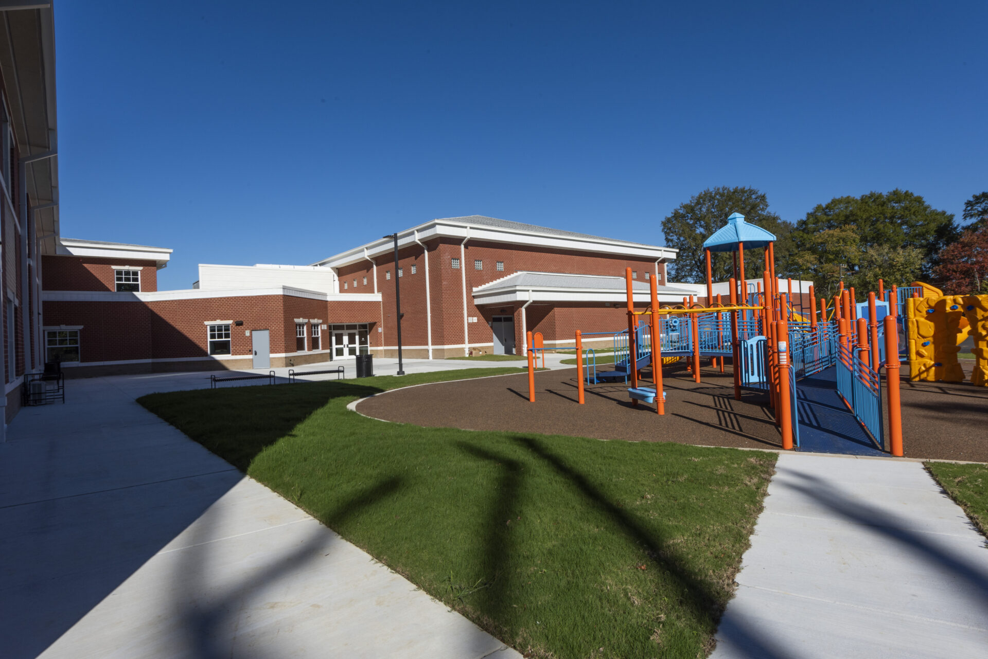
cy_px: 330
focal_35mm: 19
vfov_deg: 64.6
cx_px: 494
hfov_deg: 86.9
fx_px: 522
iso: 200
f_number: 16
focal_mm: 19
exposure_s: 1/250
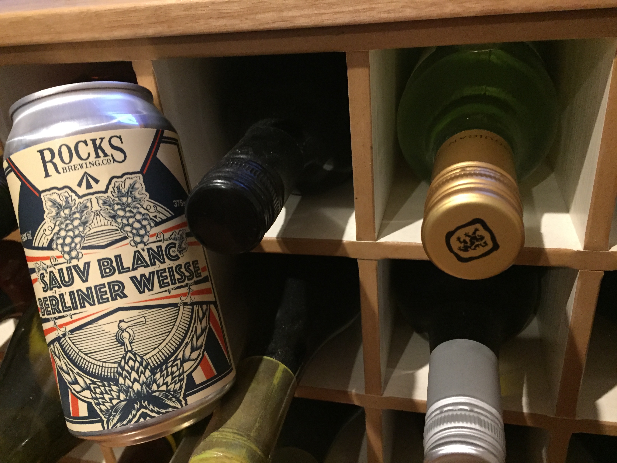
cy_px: 232
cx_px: 308
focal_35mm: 29
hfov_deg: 61.7
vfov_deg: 48.2
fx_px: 517
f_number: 2.2
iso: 250
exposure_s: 1/17
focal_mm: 4.15
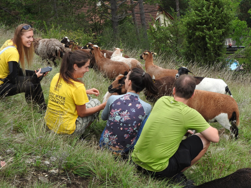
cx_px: 126
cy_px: 94
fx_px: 689
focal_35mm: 95
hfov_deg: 20.7
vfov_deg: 15.6
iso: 100
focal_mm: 17
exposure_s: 1/200
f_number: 4.8
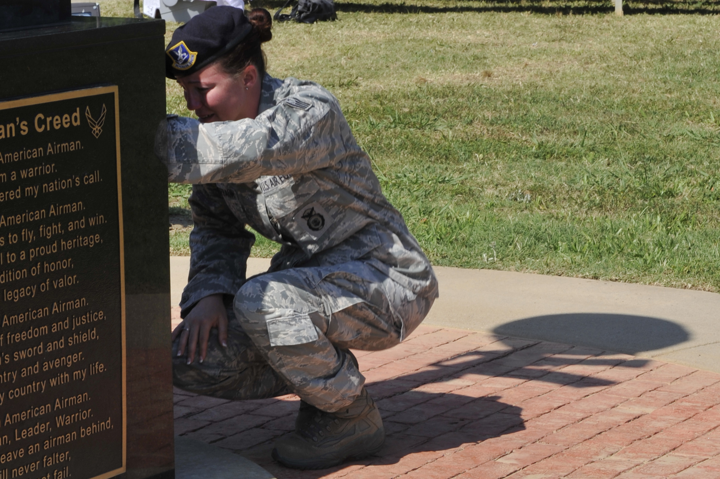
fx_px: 1399
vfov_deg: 19.4
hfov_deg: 28.9
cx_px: 360
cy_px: 240
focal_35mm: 70
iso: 200
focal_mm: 70
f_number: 16
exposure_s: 1/160
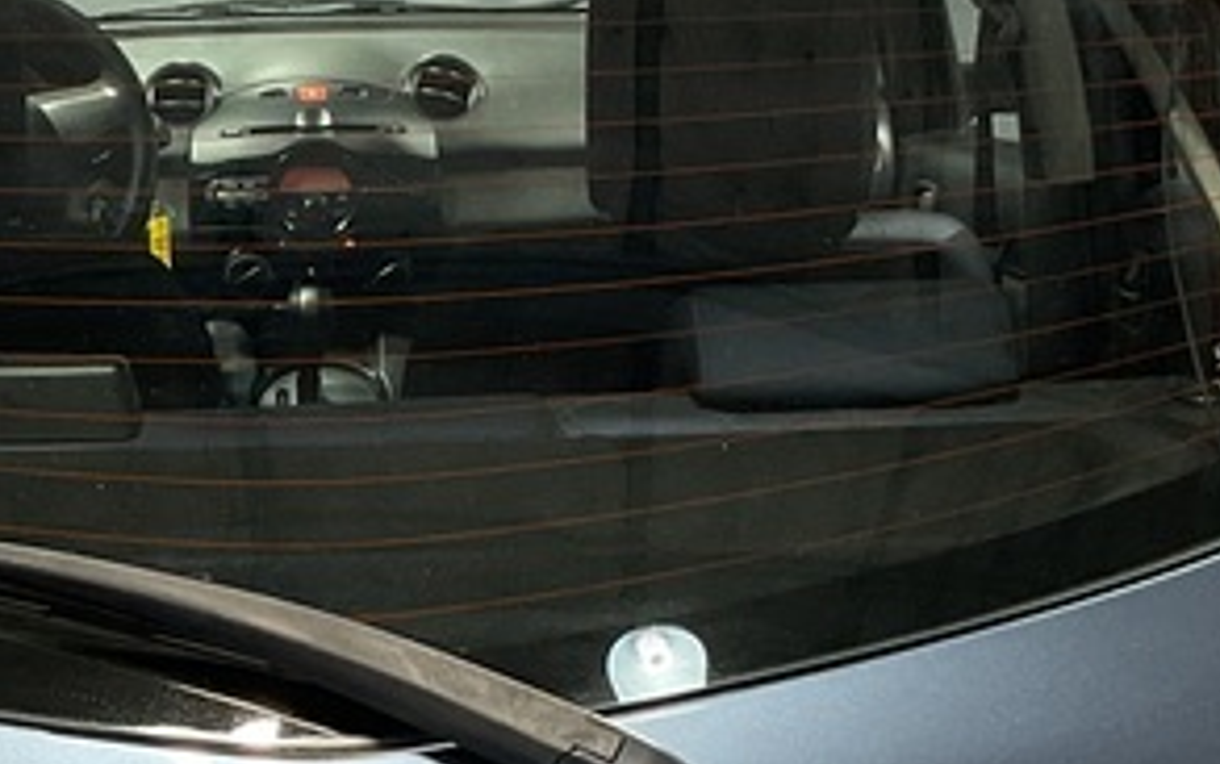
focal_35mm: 101
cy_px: 898
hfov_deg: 20.5
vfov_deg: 12.7
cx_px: 351
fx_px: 3361
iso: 50
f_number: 1.8
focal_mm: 3
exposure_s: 1/60
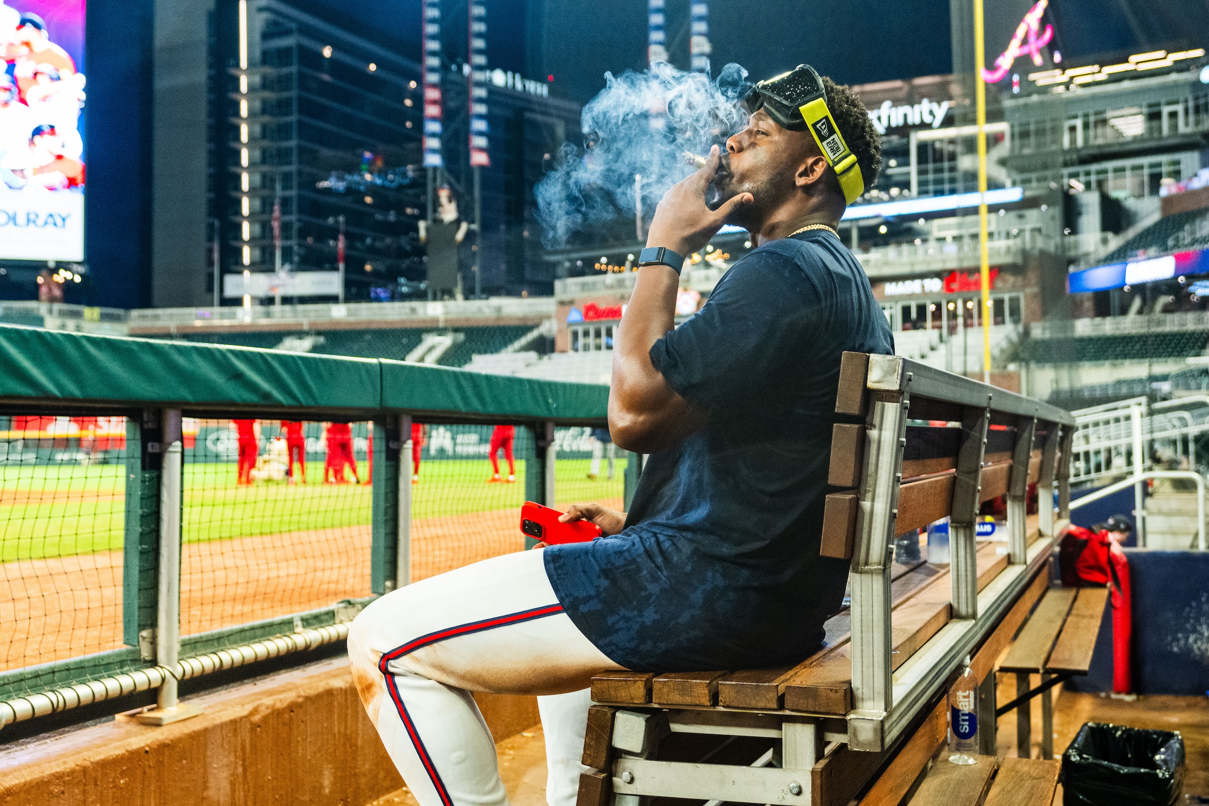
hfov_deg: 69.4
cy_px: 403
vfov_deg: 49.6
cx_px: 604
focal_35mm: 26
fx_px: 873
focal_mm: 26
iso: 2500
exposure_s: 1/500
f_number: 2.8
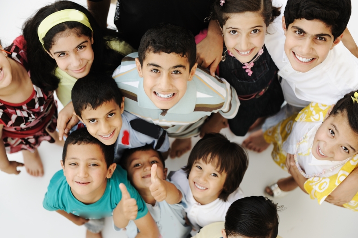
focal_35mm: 70
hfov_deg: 28.9
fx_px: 696
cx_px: 179
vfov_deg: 19.4
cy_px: 119
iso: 200
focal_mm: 70
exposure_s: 1/100
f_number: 4
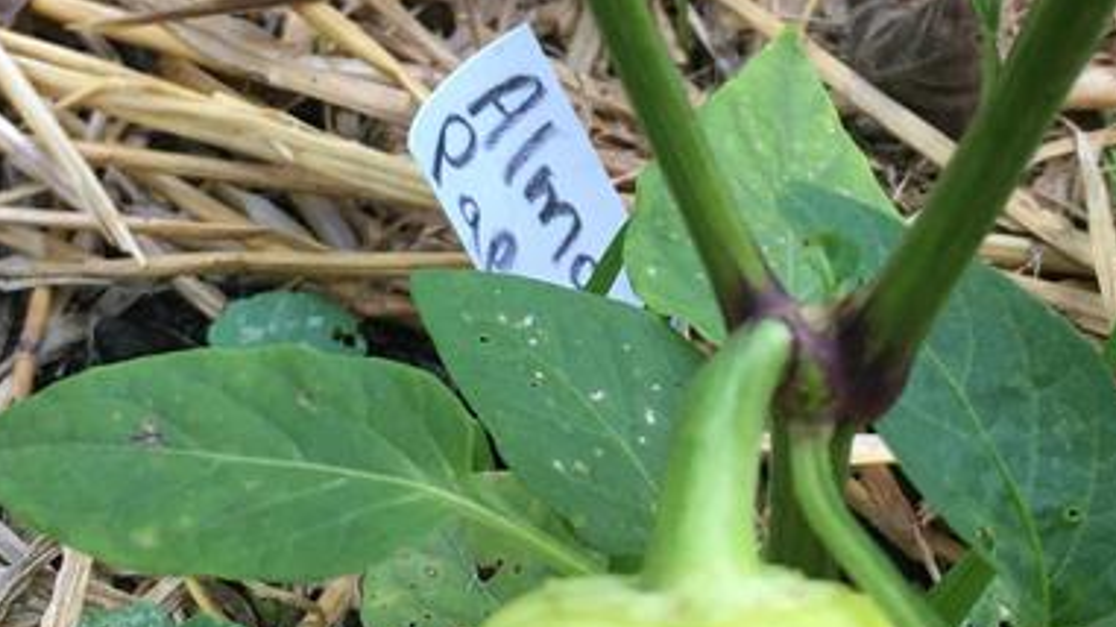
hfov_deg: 25.6
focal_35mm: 83
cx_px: 595
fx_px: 2455
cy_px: 70
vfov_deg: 14.4
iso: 32
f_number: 2.2
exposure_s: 1/15
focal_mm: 4.15
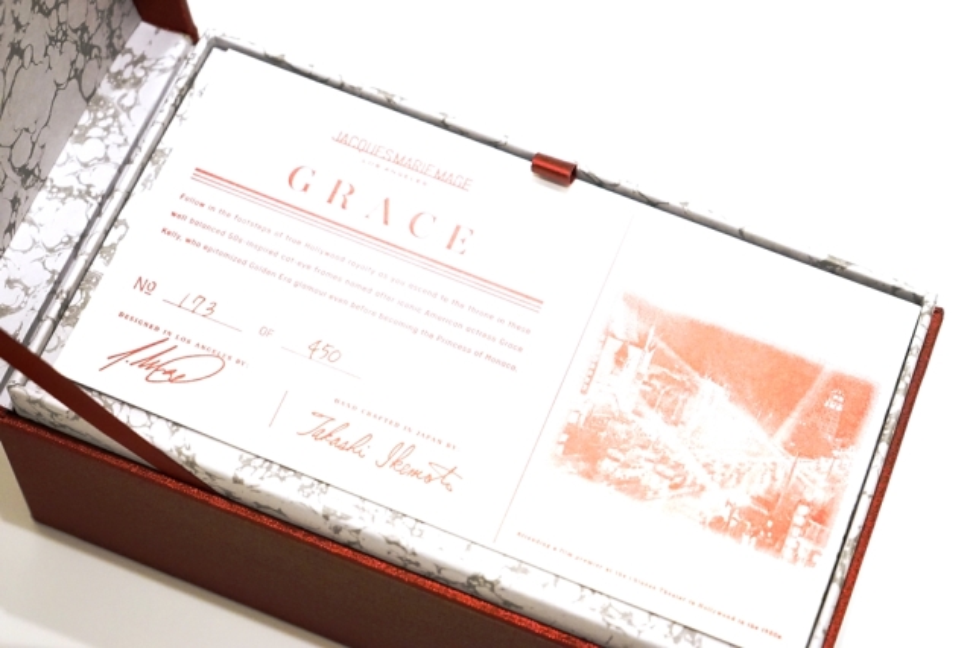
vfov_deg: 19.7
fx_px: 1864
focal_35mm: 69
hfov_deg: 29.3
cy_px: 324
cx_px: 486
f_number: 5.6
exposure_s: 1/40
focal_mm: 69
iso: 6400
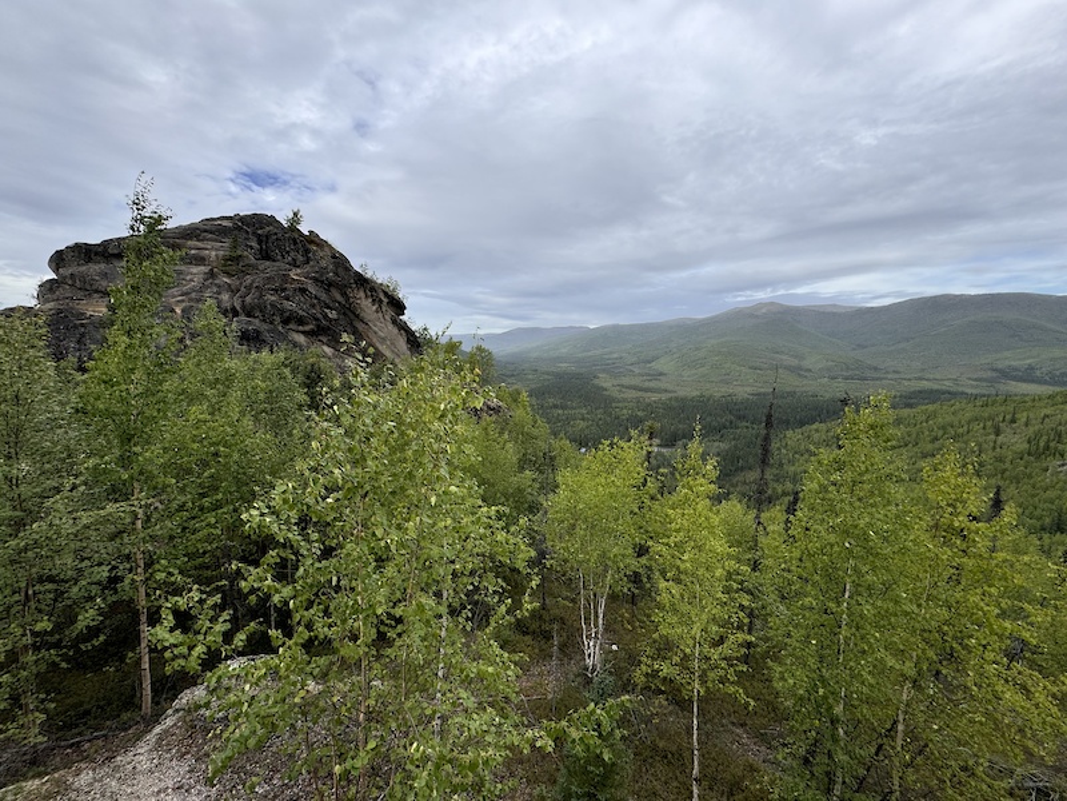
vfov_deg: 85.7
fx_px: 432
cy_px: 400
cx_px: 534
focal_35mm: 14
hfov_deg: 102.1
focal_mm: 2.22
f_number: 2.2
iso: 50
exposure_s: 1/840
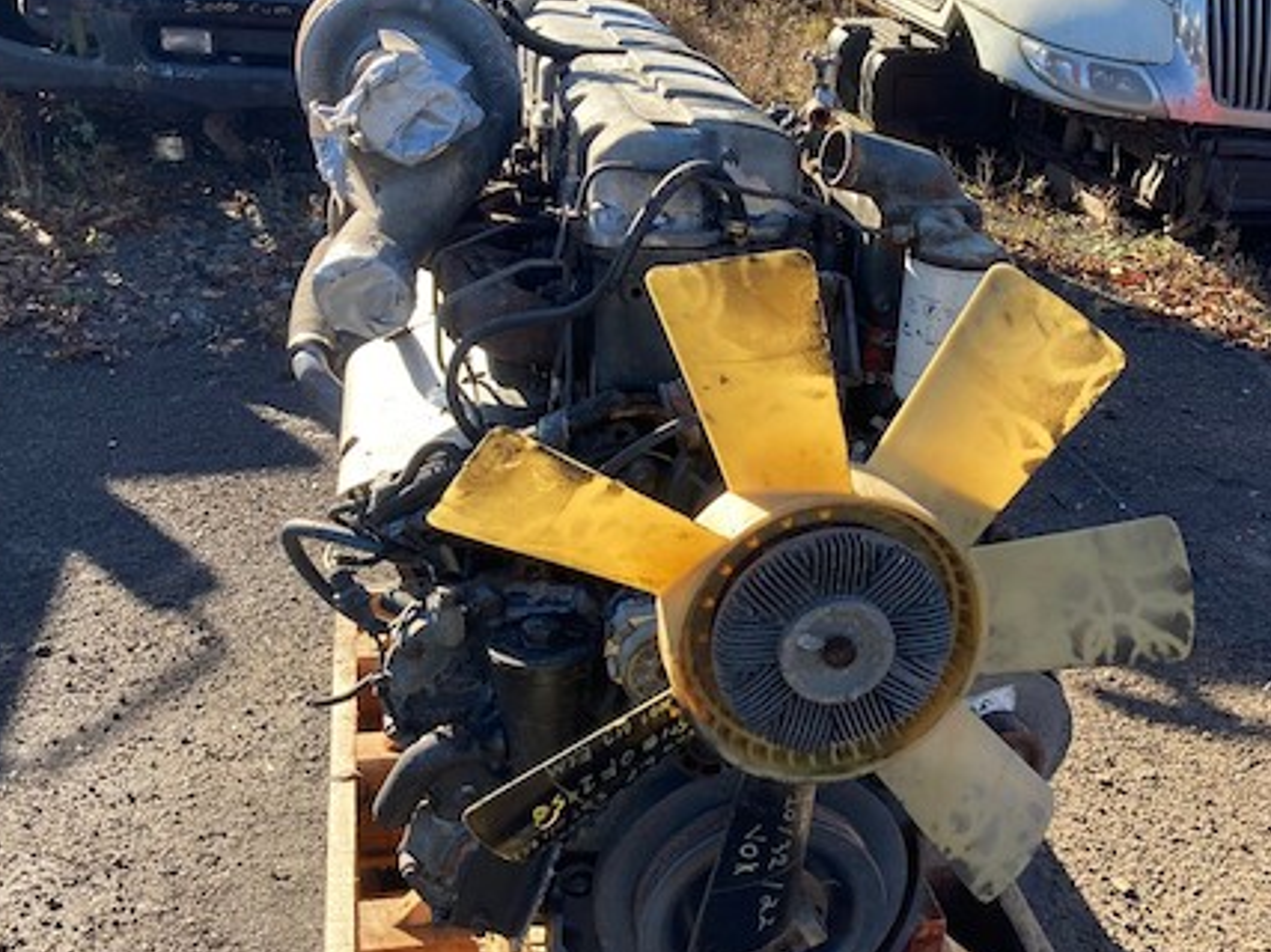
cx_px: 860
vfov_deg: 34.2
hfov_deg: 44.1
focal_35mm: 42
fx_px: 1542
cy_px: 589
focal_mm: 3.99
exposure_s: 1/358
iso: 20
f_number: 1.8
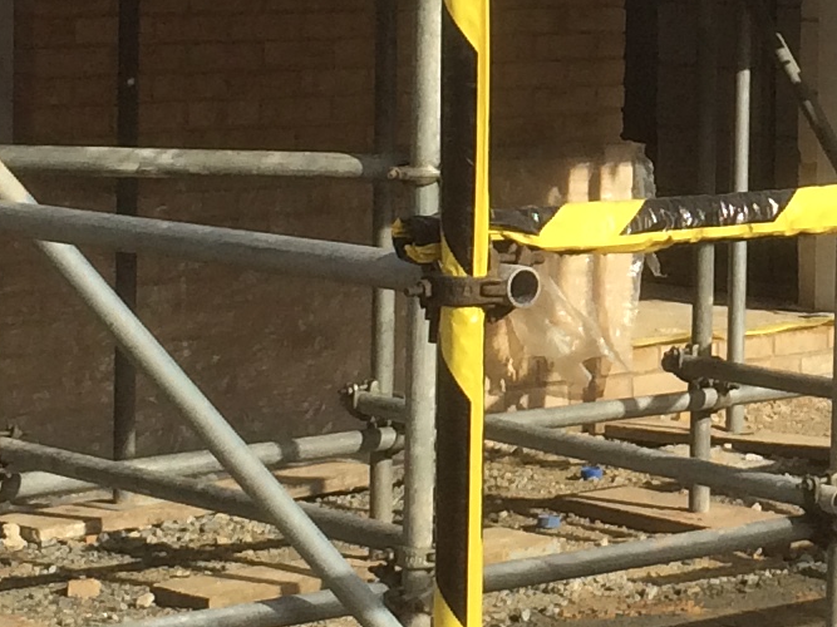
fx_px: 3433
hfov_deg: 13.7
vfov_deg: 10.4
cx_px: 887
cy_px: 15
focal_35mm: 142
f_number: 2.2
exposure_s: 1/2053
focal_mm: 4.15
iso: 32
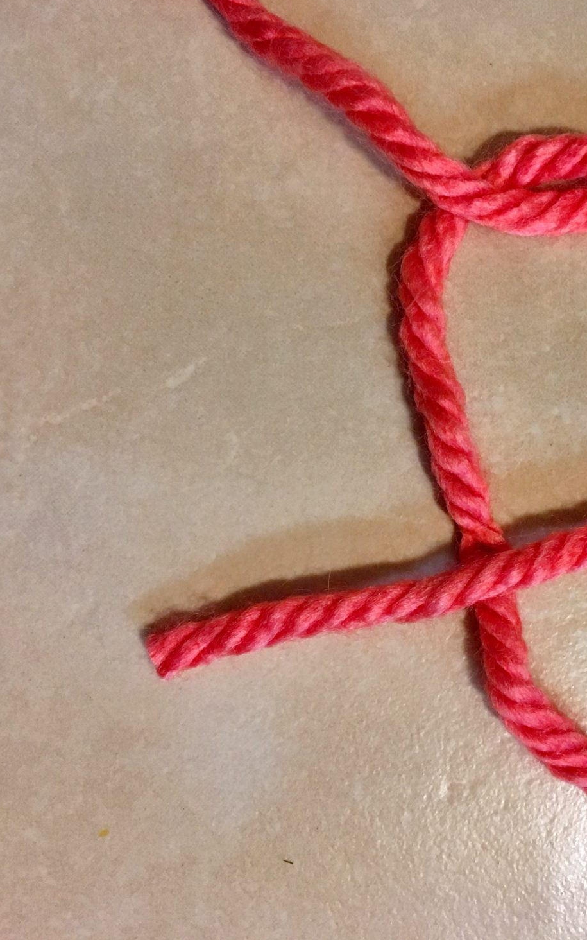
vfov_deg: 47.2
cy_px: 462
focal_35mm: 42
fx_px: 1075
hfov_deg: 29.6
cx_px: 497
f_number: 2.2
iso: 125
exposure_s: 1/30
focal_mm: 4.15
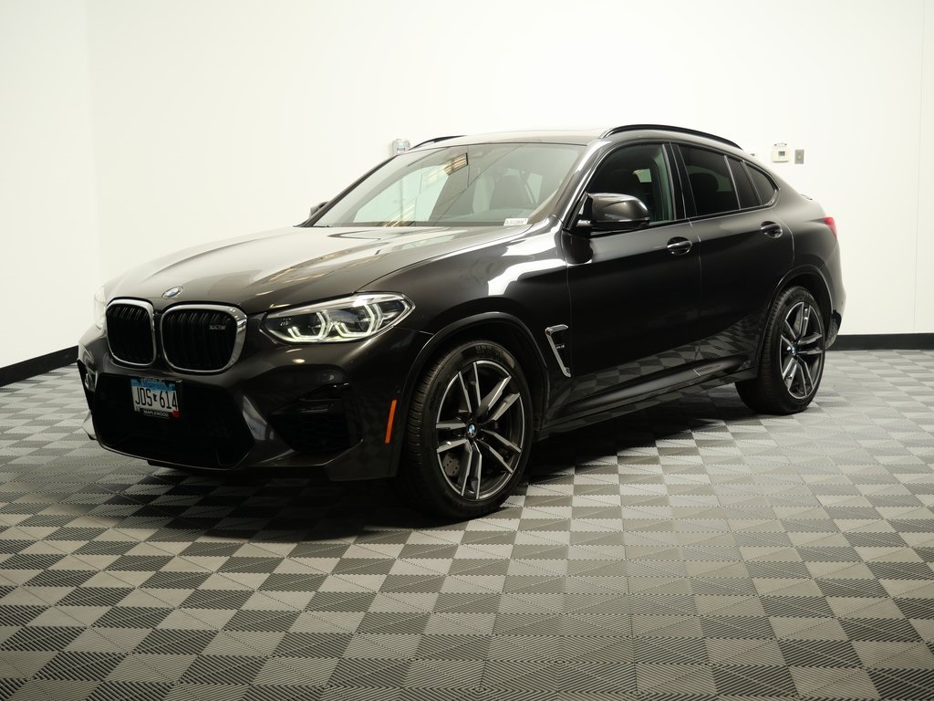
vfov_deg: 31.5
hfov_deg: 41.2
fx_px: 1241
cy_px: 350
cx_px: 467
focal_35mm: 46
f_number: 4.3
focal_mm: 23
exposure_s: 1/200
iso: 200
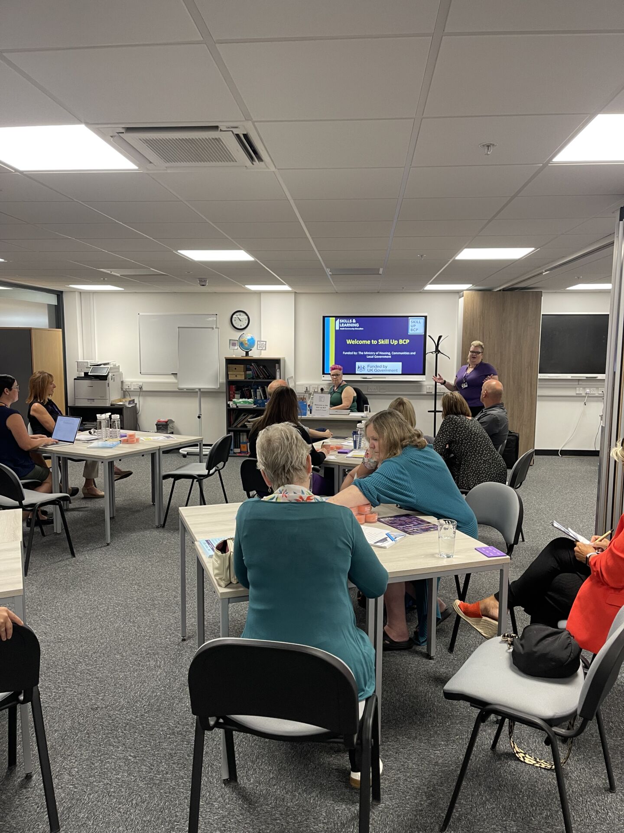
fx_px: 601
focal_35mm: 25
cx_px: 312
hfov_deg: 54.9
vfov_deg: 69.4
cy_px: 416
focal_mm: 5.1
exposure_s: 1/77
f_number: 1.6
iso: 125
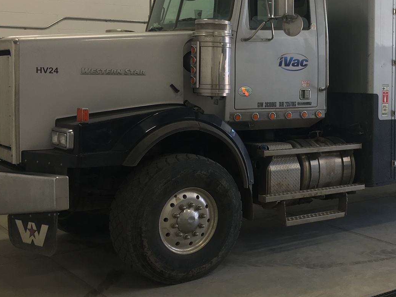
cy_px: 101
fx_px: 641
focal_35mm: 56
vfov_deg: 26.0
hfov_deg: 33.0
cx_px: 335
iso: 32
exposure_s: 1/40
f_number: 2.2
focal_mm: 4.15
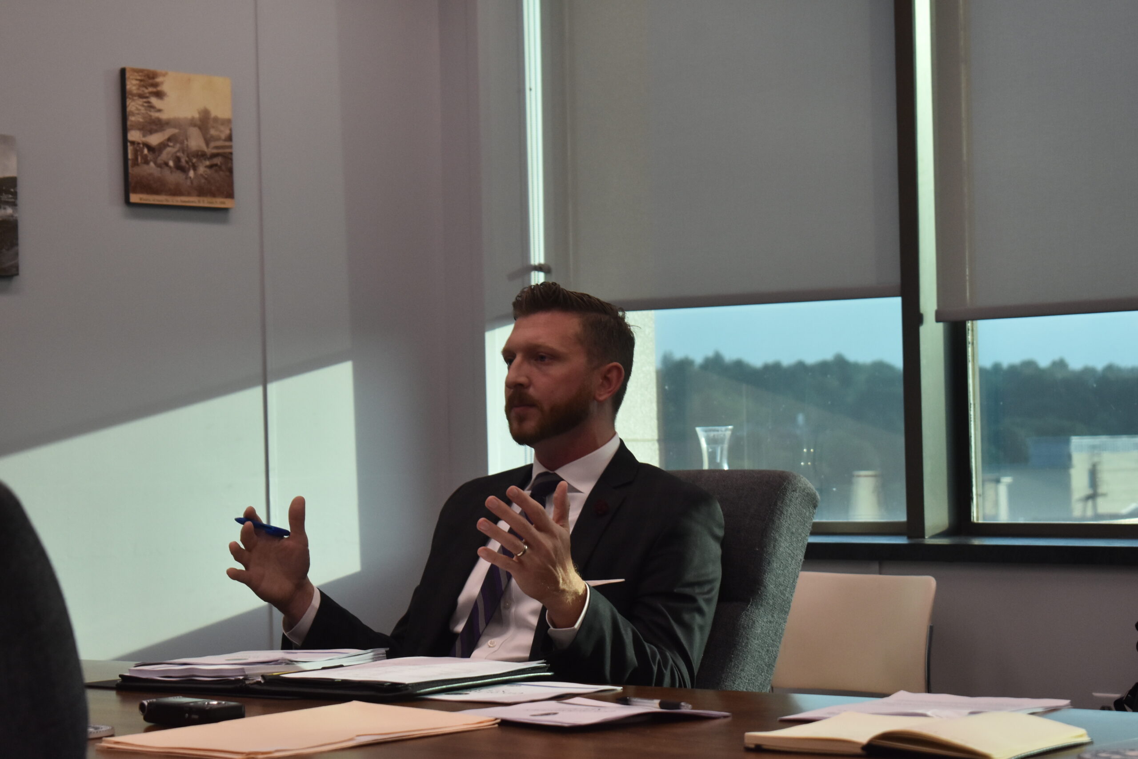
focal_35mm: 82
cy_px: 380
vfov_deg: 16.6
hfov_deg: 24.6
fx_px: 2608
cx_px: 569
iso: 800
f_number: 5.6
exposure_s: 1/125
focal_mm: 55
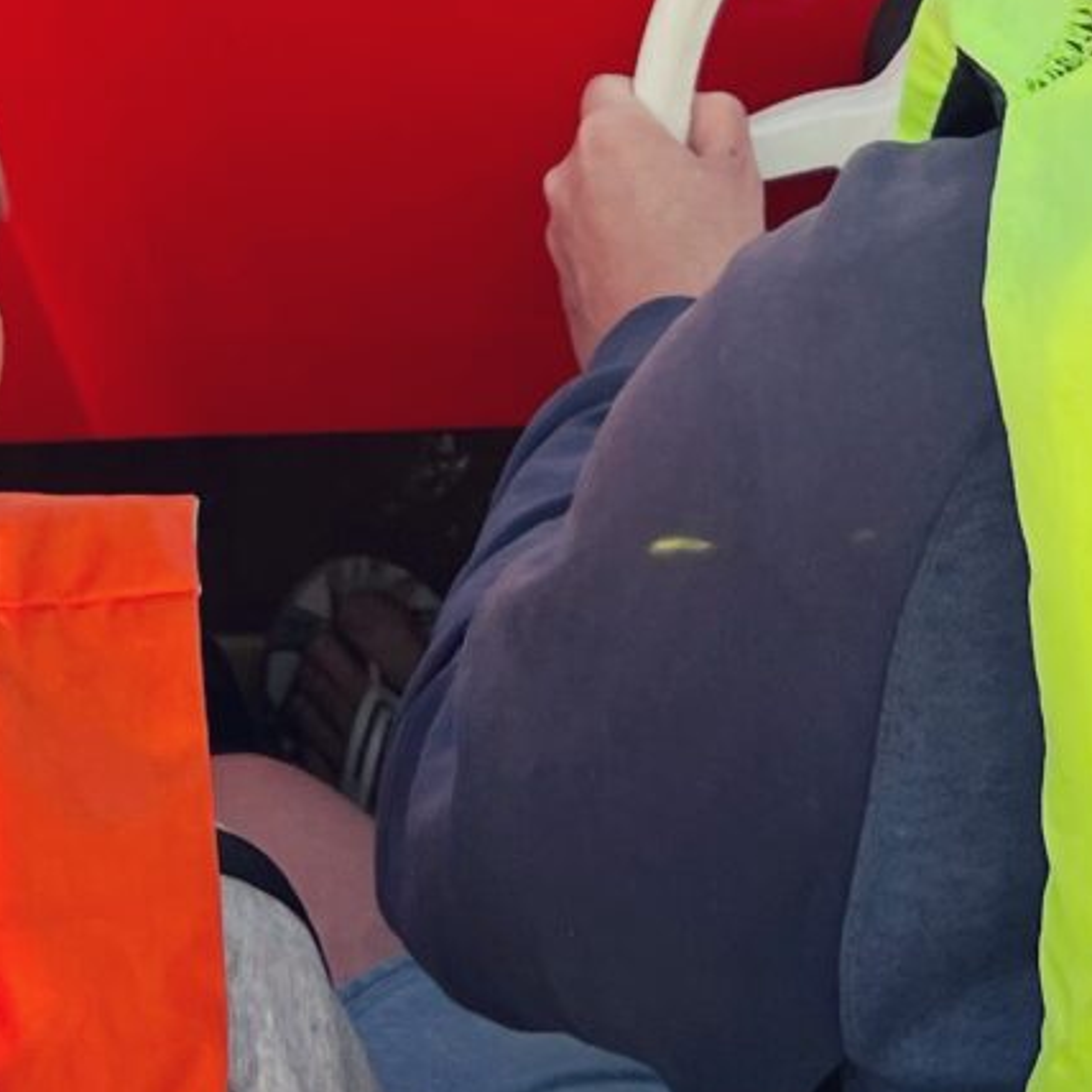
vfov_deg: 14.6
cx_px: 513
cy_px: -635
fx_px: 3926
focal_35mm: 110
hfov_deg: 15.8
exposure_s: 1/352
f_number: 1.5
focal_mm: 5.7
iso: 50
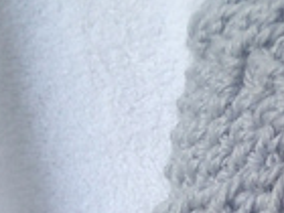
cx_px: 463
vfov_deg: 12.4
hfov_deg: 15.1
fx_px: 968
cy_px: 212
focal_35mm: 118
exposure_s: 1/30
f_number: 2.4
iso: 50
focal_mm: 4.12
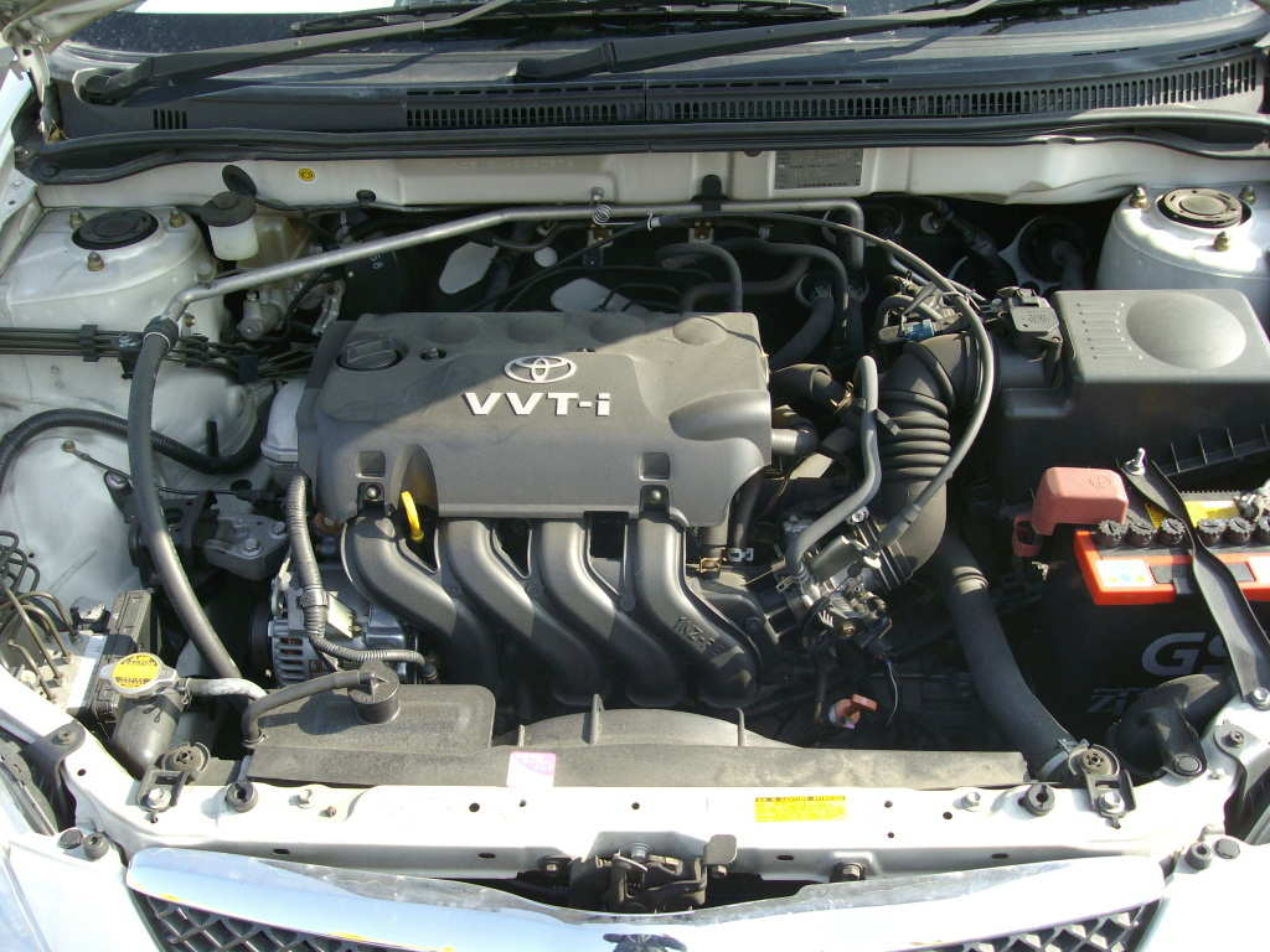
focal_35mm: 36
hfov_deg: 51.4
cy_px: 476
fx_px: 1321
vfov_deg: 39.7
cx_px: 635
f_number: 2.7
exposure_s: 1/320
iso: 80
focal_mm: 6
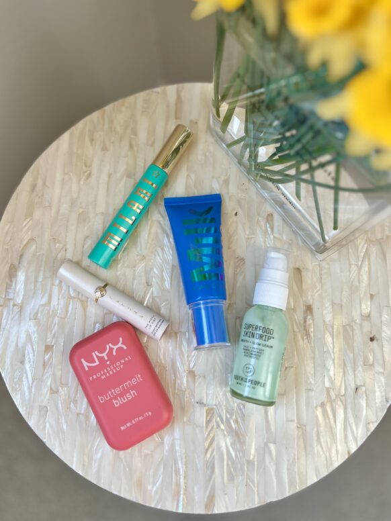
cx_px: 196
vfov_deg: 67.3
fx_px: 392
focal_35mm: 26
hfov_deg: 53.1
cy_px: 260
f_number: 1.5
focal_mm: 5.7
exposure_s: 1/120
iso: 40
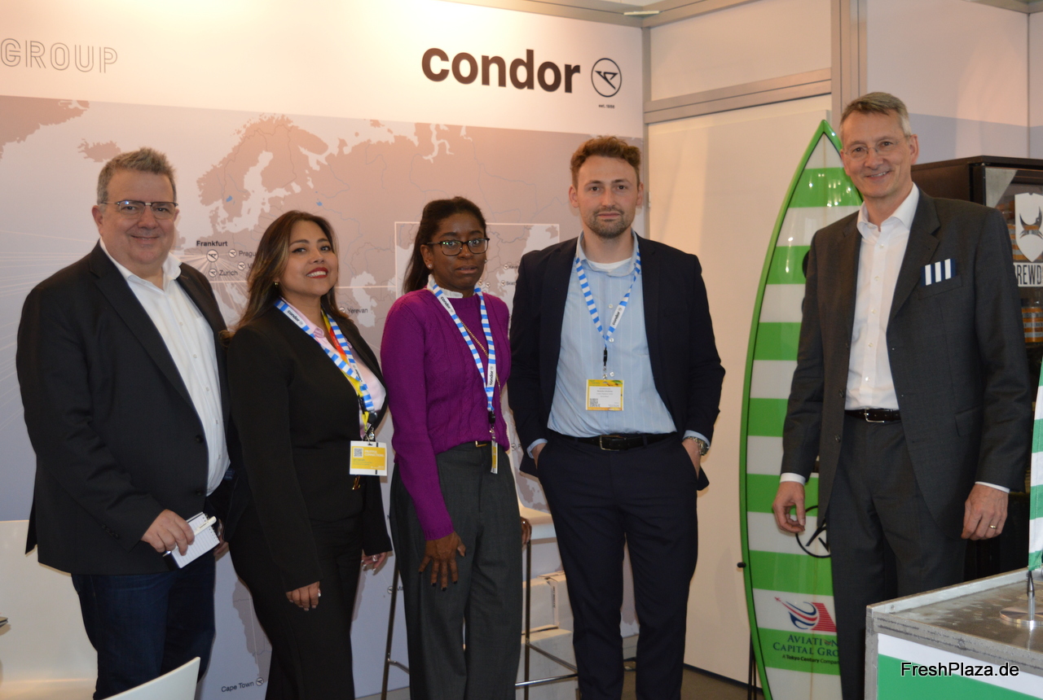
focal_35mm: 42
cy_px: 350
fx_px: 1220
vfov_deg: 32.1
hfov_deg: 46.3
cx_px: 522
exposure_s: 1/60
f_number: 4.2
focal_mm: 28
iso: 500
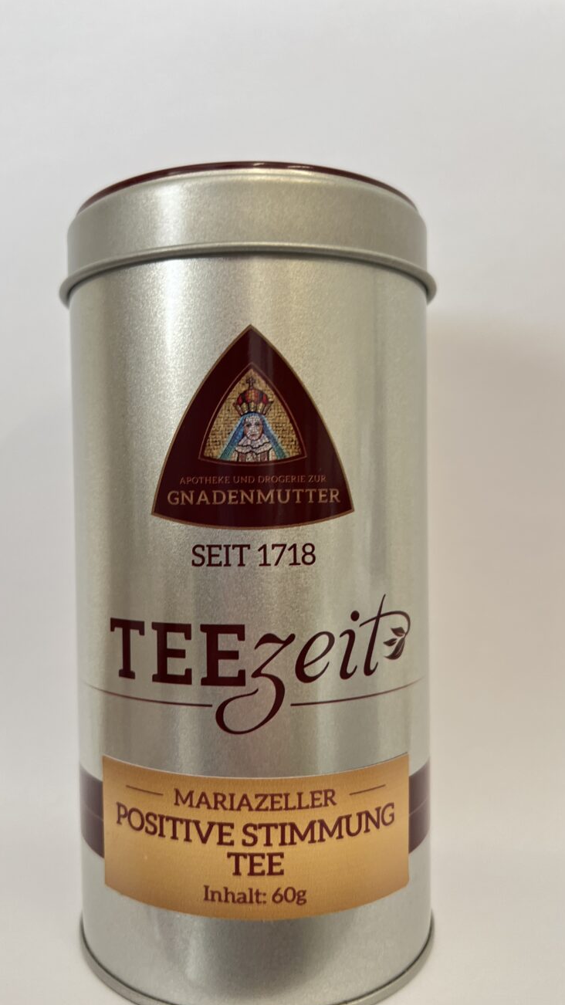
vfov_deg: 66.1
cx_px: 244
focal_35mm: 29
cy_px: 513
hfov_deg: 40.1
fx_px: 773
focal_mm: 5.7
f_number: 1.5
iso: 125
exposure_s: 1/100
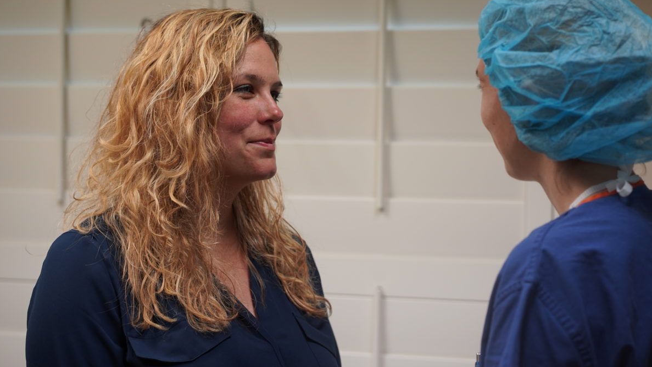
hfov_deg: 23.7
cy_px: 165
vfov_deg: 13.4
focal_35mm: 90
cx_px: 325
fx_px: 1556
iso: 800
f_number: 4
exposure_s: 1/160
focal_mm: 85
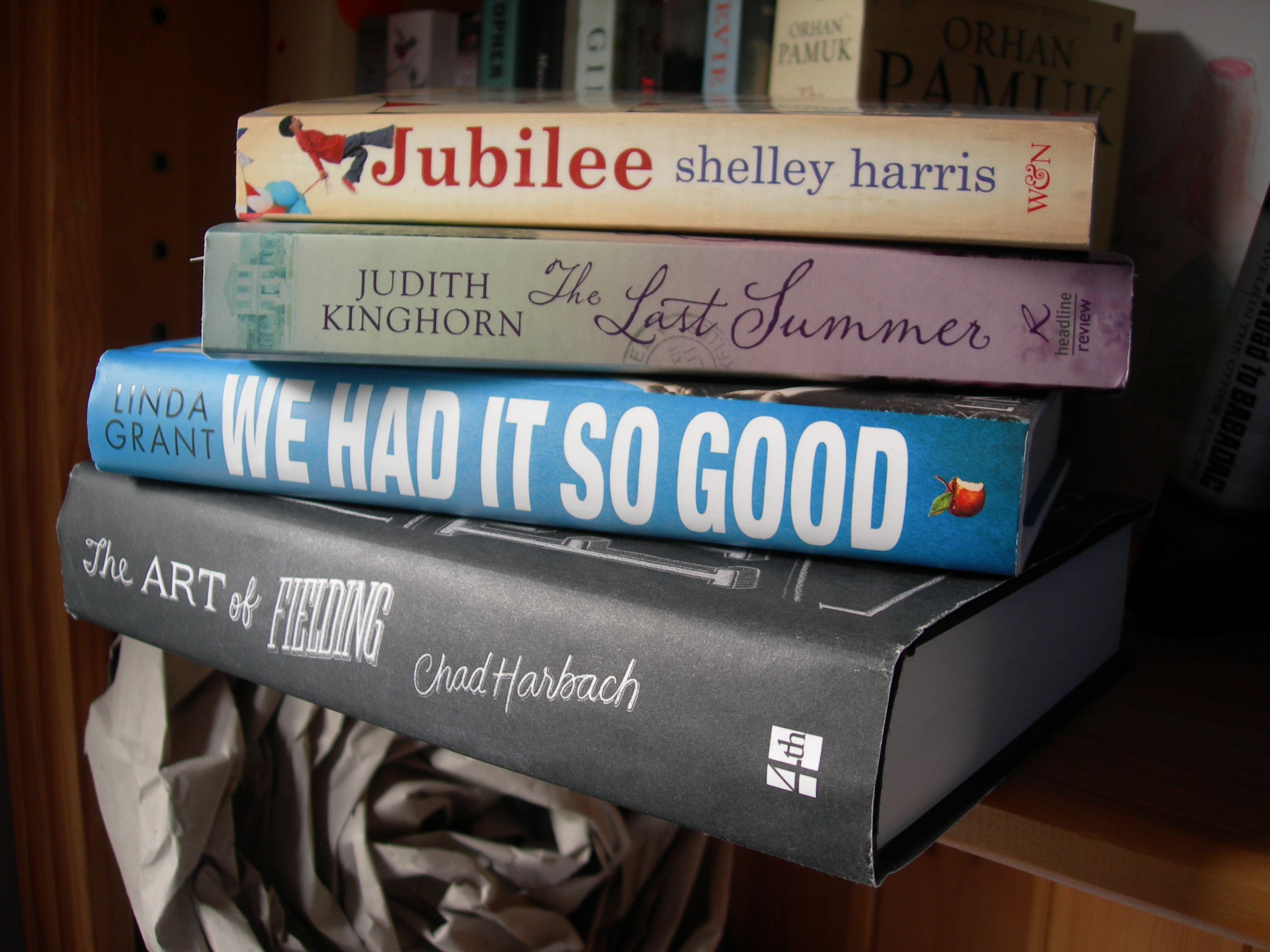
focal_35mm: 38
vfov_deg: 37.7
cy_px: 476
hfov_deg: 49.0
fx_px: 1394
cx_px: 635
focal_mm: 7.8
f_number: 2.8
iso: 50
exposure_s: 1/33
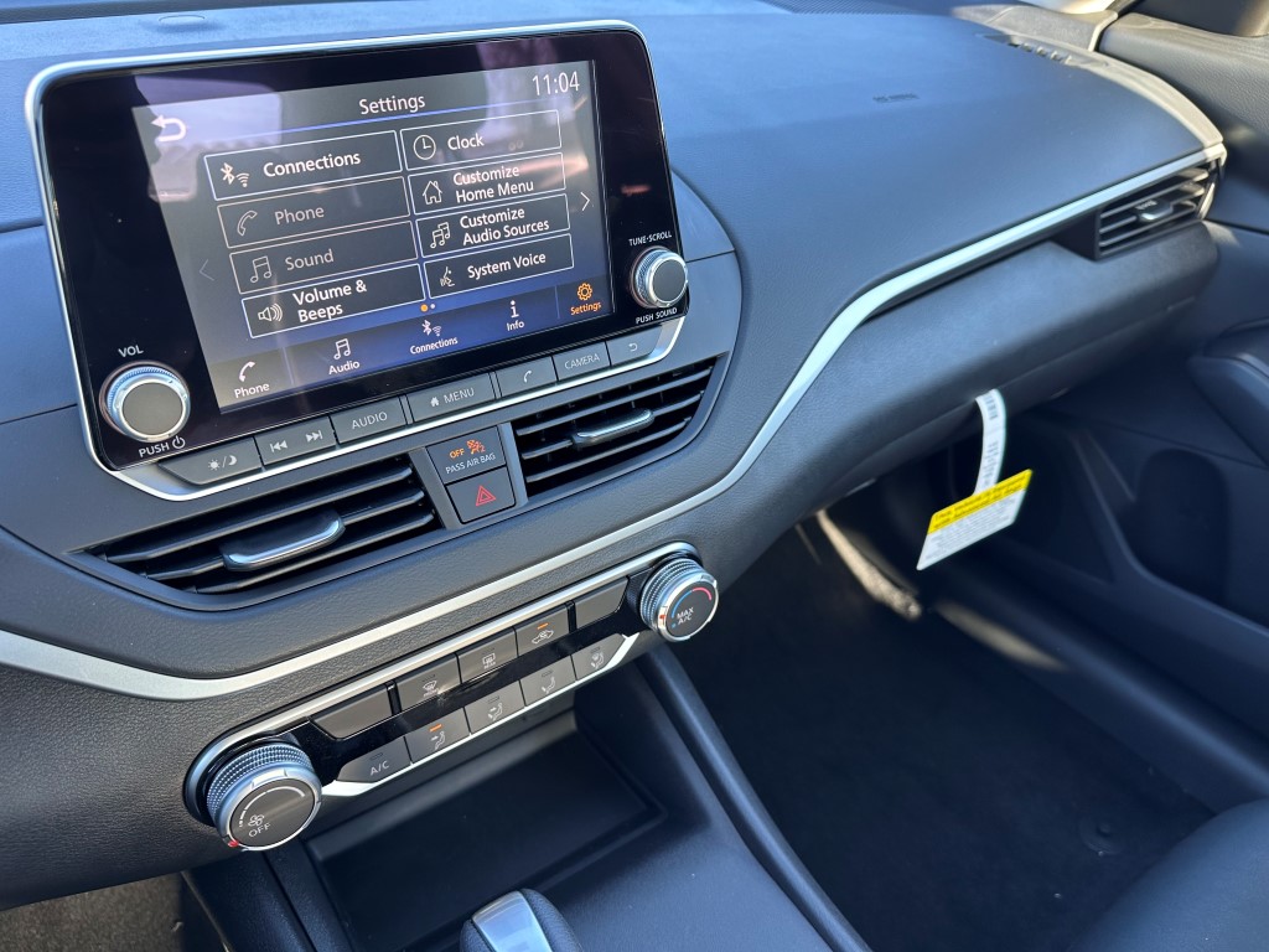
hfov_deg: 71.6
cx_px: 634
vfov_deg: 56.8
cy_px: 476
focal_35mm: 24
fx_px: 880
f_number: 1.78
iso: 100
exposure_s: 1/83
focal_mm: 6.86
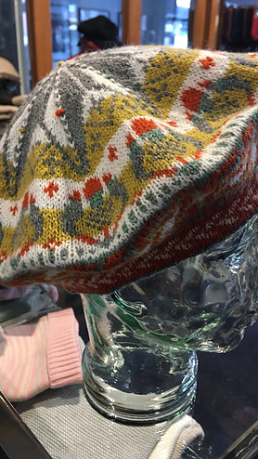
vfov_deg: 61.0
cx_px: 147
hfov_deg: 36.6
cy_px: 230
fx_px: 389
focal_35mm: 32
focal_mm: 4.15
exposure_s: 1/33
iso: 160
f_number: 2.2
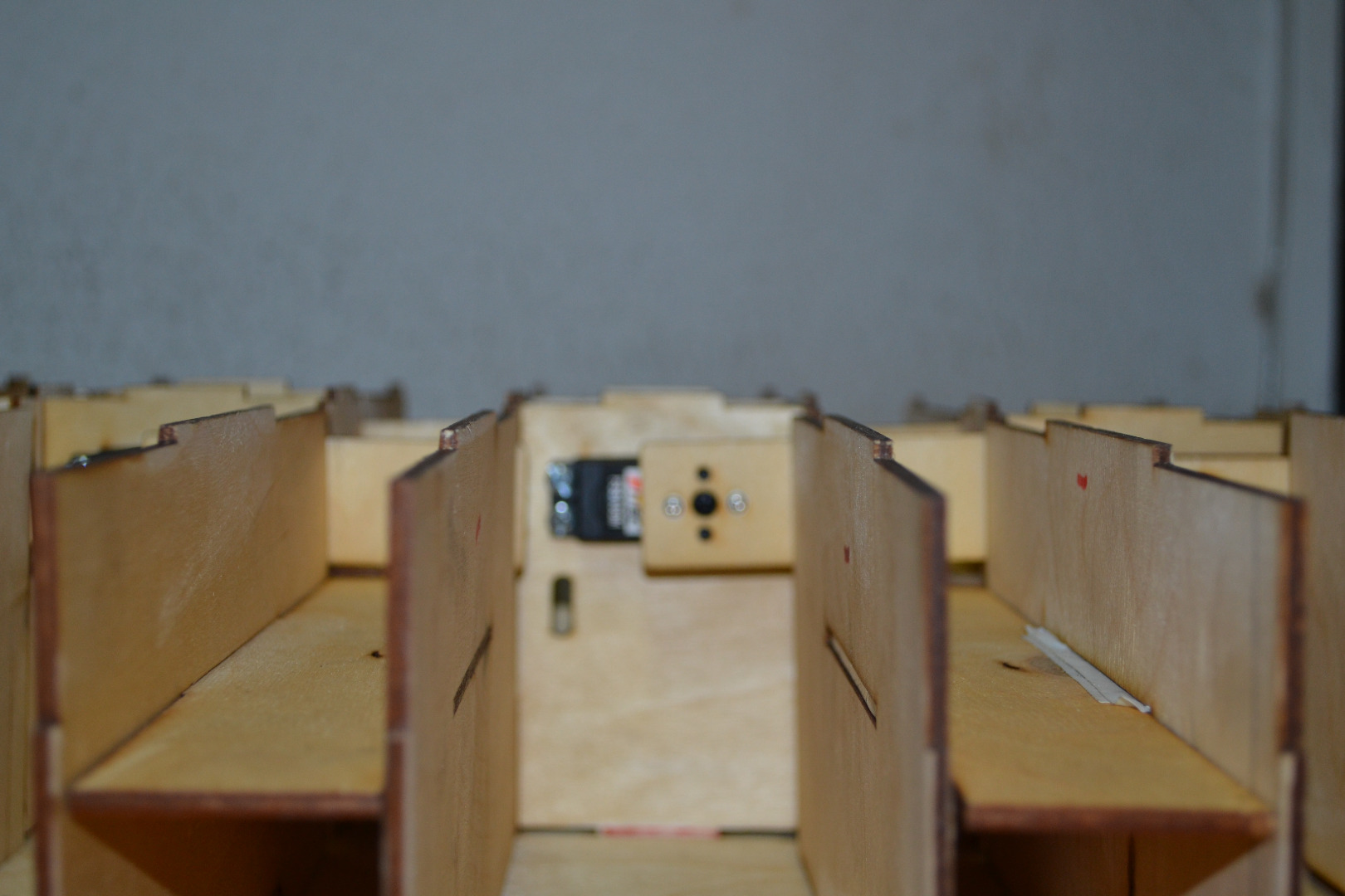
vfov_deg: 23.8
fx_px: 2129
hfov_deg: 35.1
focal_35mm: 57
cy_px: 448
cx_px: 672
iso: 400
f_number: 5
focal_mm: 38
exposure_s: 1/60
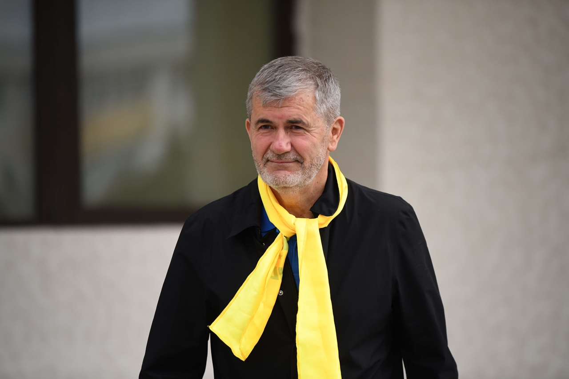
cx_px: 284
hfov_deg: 10.3
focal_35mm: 200
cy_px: 190
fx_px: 3160
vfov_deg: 6.9
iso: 1000
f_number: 2.8
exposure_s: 1/8000
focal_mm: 200
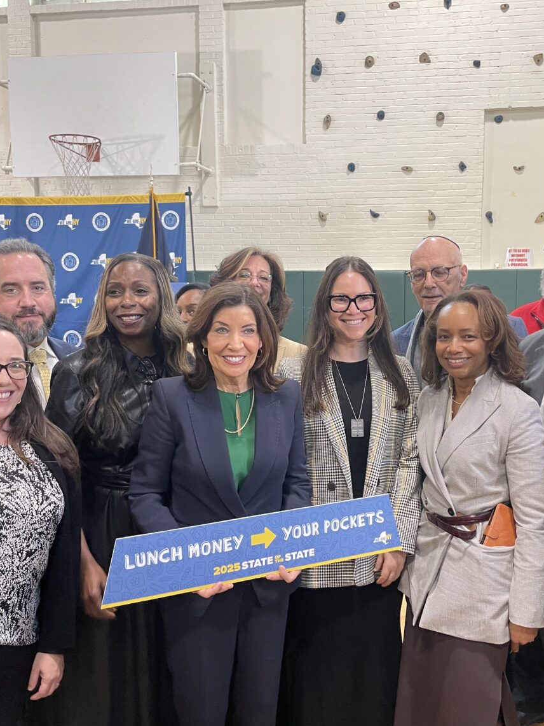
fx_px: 733
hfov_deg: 40.5
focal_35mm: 35
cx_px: 326
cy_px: 366
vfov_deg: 52.6
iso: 125
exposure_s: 1/63
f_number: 1.6
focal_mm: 4.2
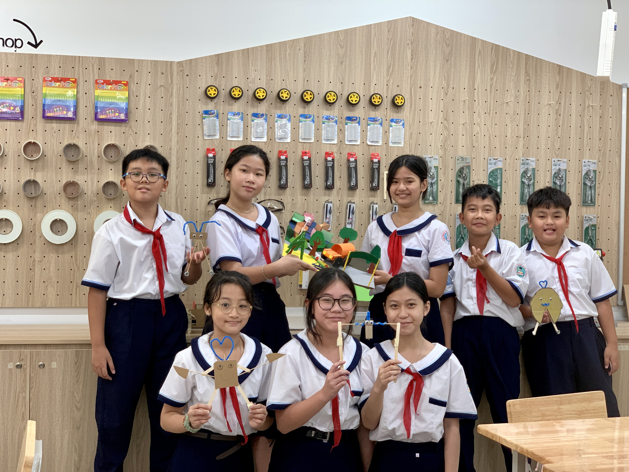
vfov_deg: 28.0
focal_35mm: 52
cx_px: 314
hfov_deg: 36.8
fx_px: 945
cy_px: 236
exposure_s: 1/65
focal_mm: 6
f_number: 2.4
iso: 125
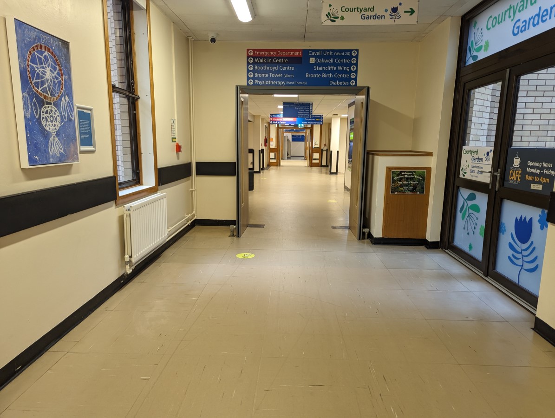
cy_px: 209
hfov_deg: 71.5
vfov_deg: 56.9
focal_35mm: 24
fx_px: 385
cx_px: 278
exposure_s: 1/33.3
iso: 112
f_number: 1.85
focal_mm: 6.81
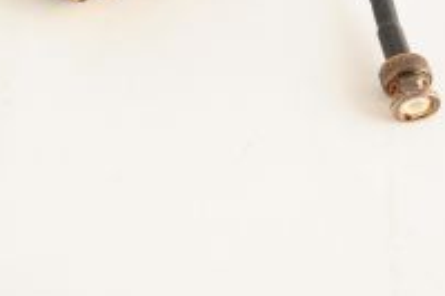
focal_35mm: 150
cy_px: -139
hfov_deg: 13.3
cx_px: -118
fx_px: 1853
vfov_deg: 8.9
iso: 1600
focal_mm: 50
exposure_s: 1/160
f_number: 13
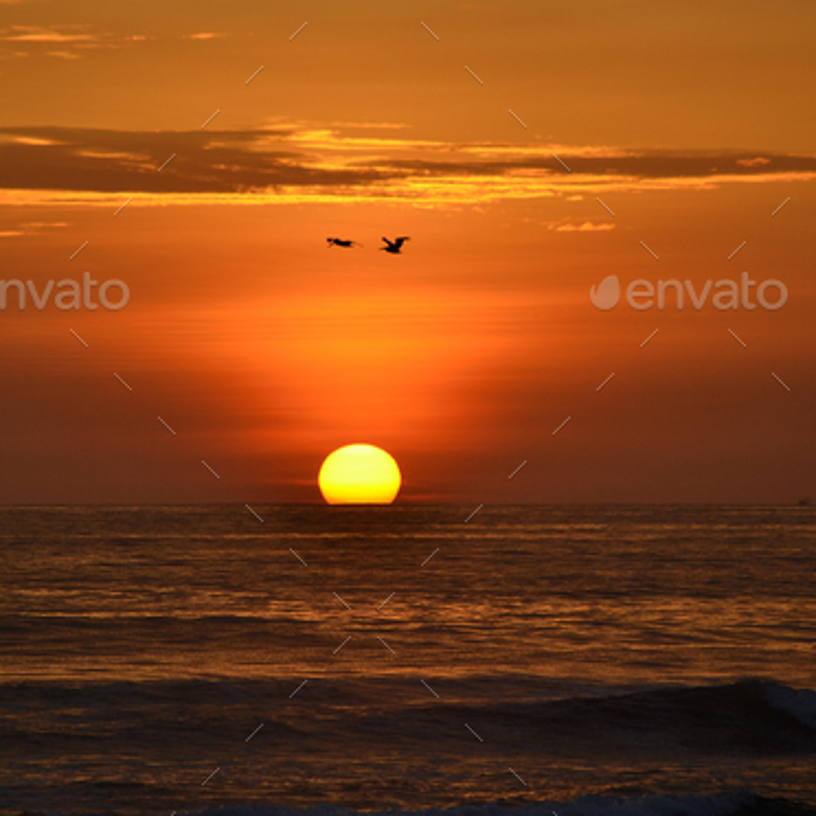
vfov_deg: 5.3
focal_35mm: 334
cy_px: 396
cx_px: 353
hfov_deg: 5.2
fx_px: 8899
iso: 160
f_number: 5.6
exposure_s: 1/500
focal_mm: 165
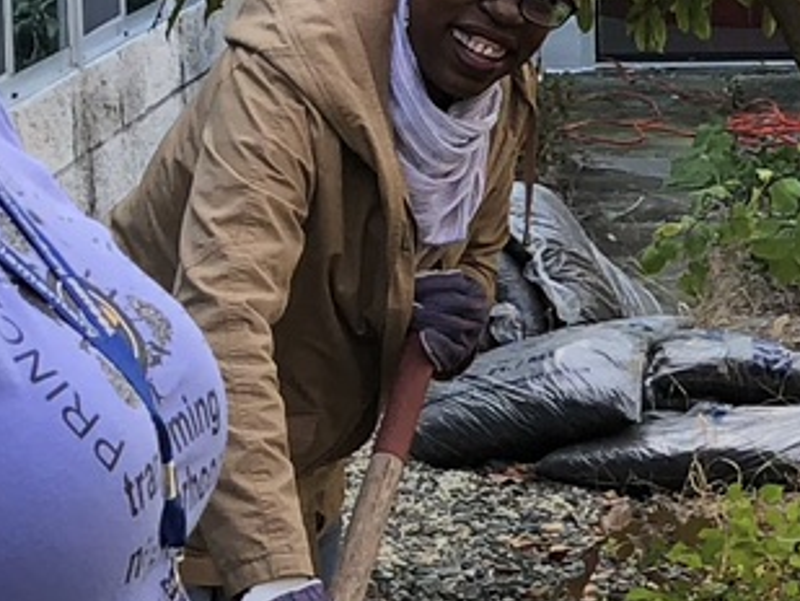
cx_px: 1310
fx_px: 4439
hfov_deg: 9.9
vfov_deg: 7.7
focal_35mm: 192
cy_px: 277
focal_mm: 3.99
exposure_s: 1/120
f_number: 1.8
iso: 32
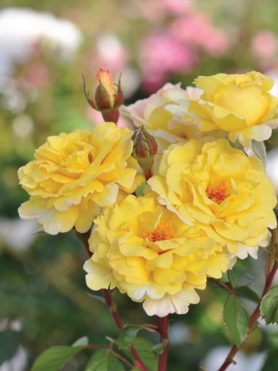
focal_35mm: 186
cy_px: 186
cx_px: 187
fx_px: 1989
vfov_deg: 10.6
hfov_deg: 8.0
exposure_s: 1/750
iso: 200
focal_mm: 85
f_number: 5.6
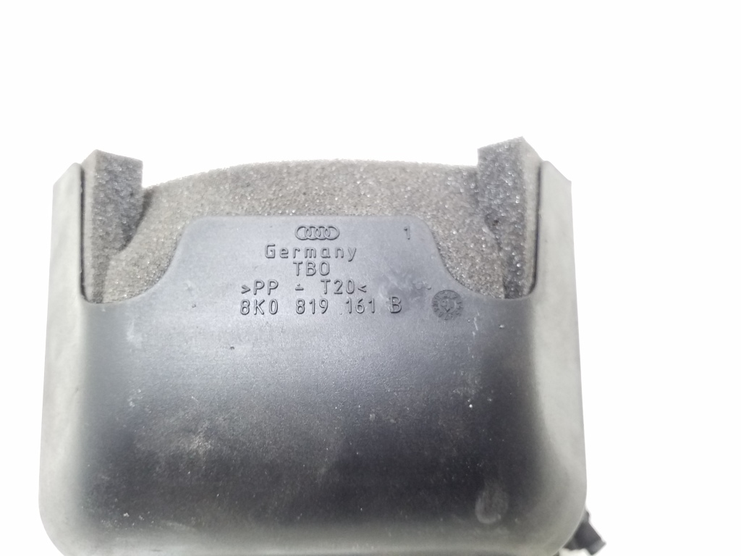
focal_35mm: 27
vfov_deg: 51.4
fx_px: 578
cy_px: 278
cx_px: 370
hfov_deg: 65.3
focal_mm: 3.6
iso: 250
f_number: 1.9
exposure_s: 1/25
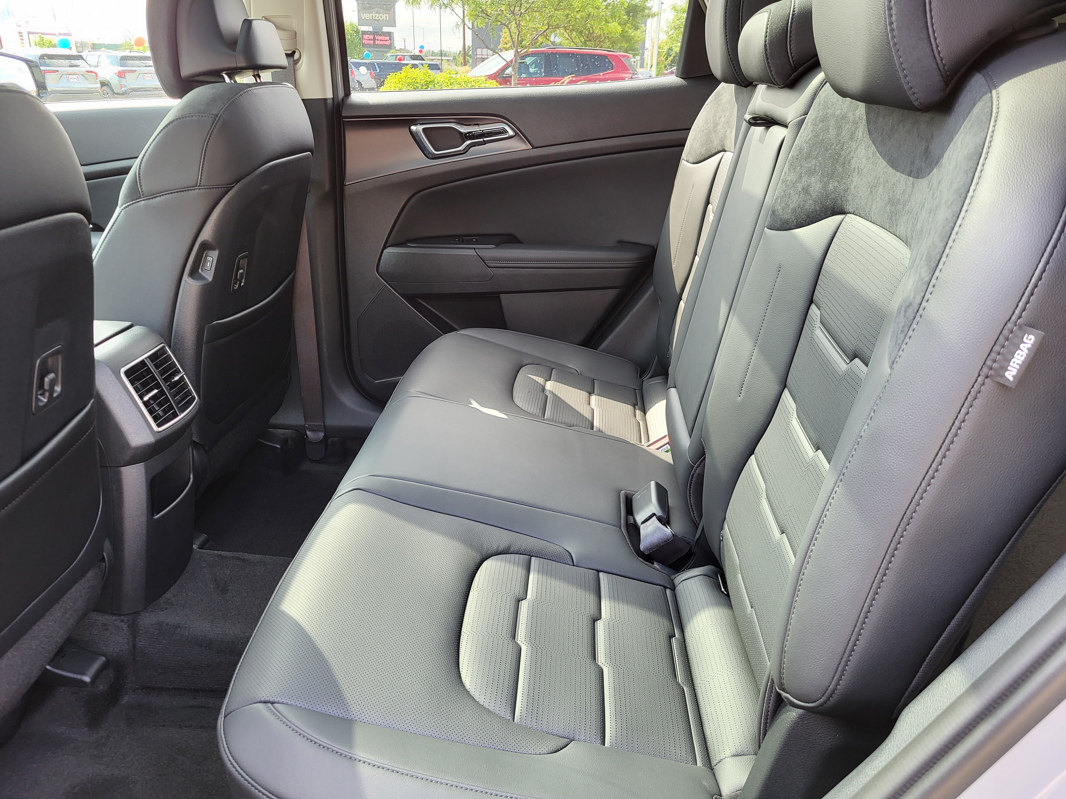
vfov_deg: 53.1
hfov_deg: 67.3
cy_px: 400
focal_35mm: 26
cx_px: 533
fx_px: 801
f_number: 1.8
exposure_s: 1/120
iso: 125
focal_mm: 5.4
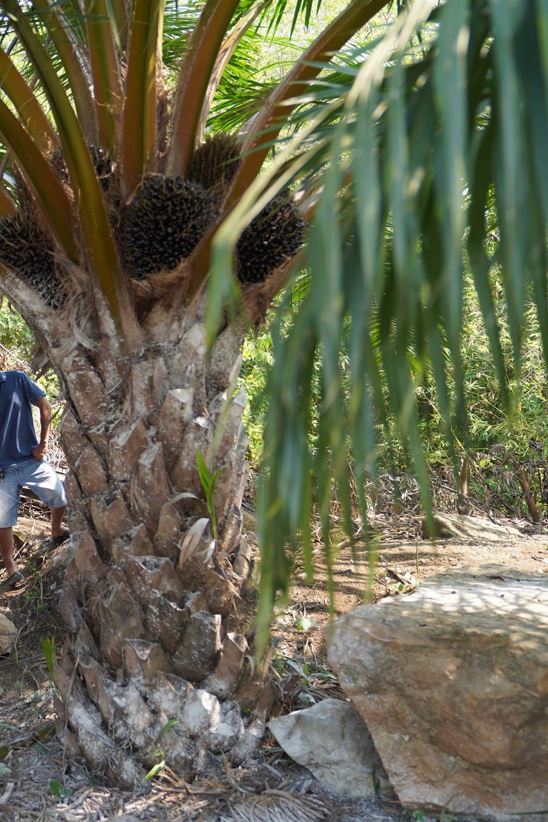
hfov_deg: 26.4
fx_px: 1073
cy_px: 411
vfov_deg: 41.9
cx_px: -56
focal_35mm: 47
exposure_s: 1/200
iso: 100
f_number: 2.8
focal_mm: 31
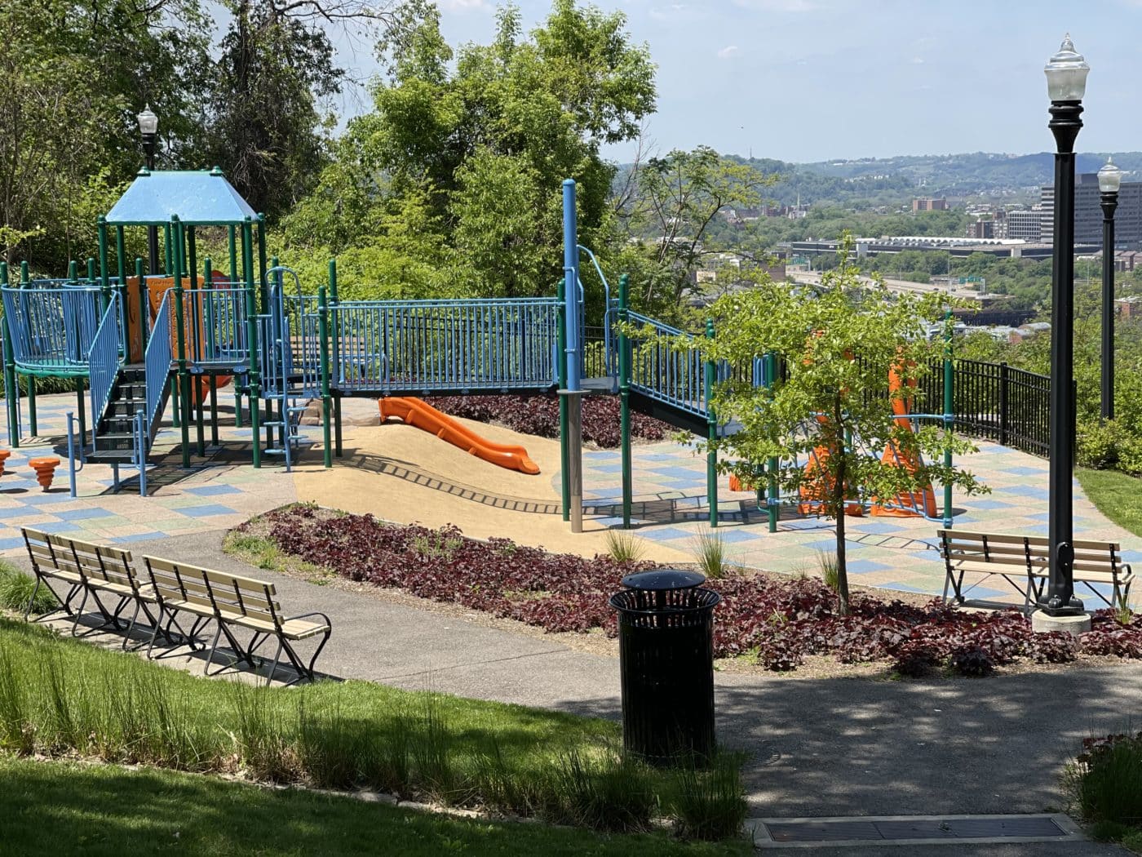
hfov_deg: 30.3
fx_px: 2111
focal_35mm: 64
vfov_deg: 22.9
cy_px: 428
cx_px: 571
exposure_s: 1/809
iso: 20
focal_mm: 7.5
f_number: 2.2
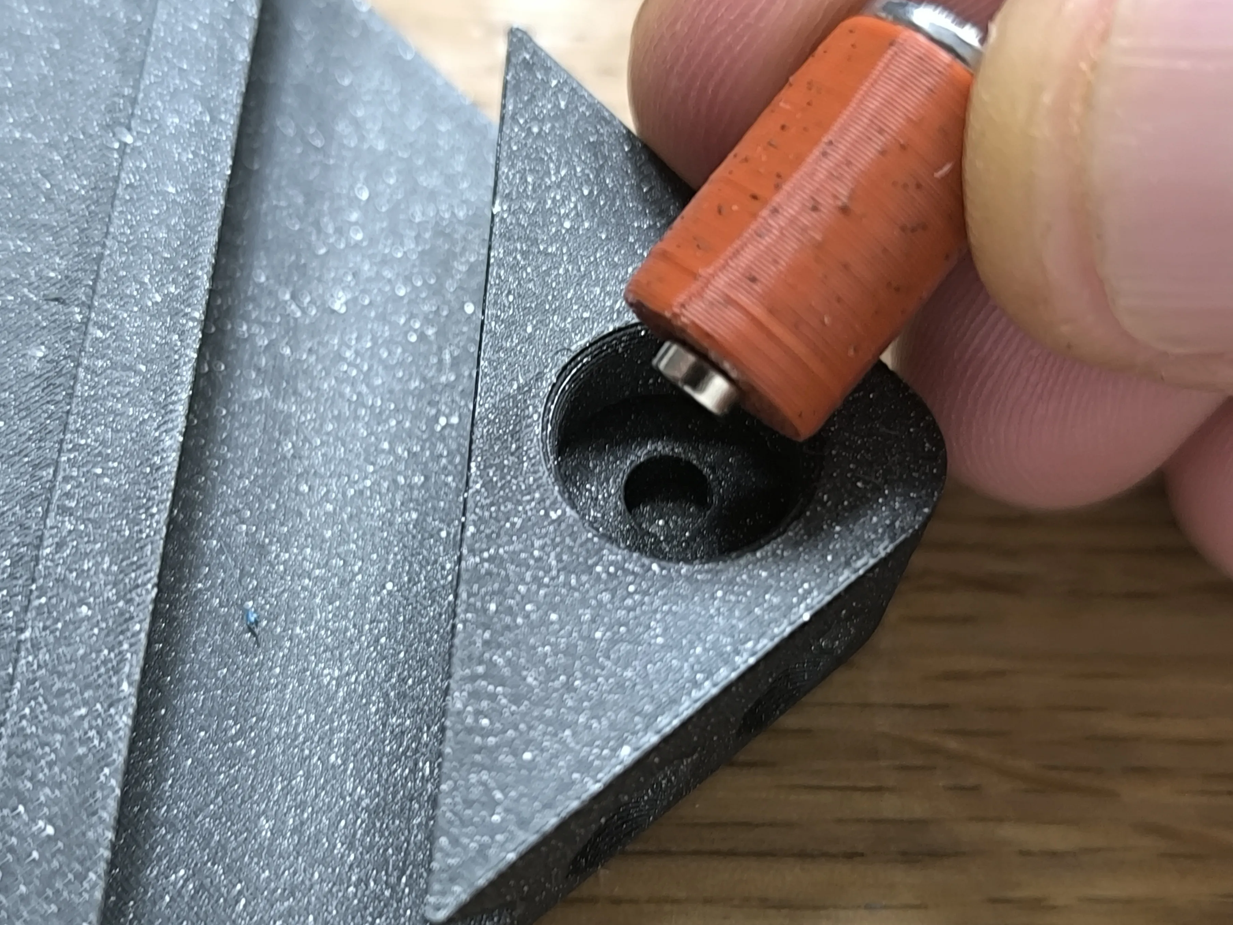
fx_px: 1852
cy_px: 468
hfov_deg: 36.8
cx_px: 549
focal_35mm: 52
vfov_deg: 28.0
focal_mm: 6.14
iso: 1000
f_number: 1.65
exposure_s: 1/25
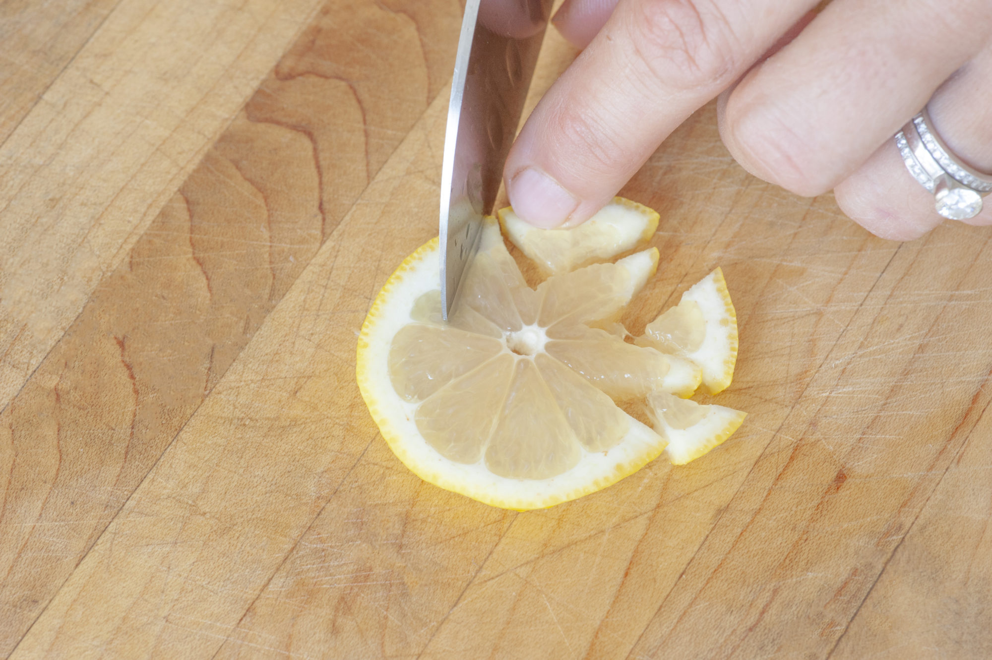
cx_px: 496
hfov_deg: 20.4
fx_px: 2754
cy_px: 330
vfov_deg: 13.7
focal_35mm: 100
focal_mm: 100
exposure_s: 1/60
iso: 1250
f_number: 16
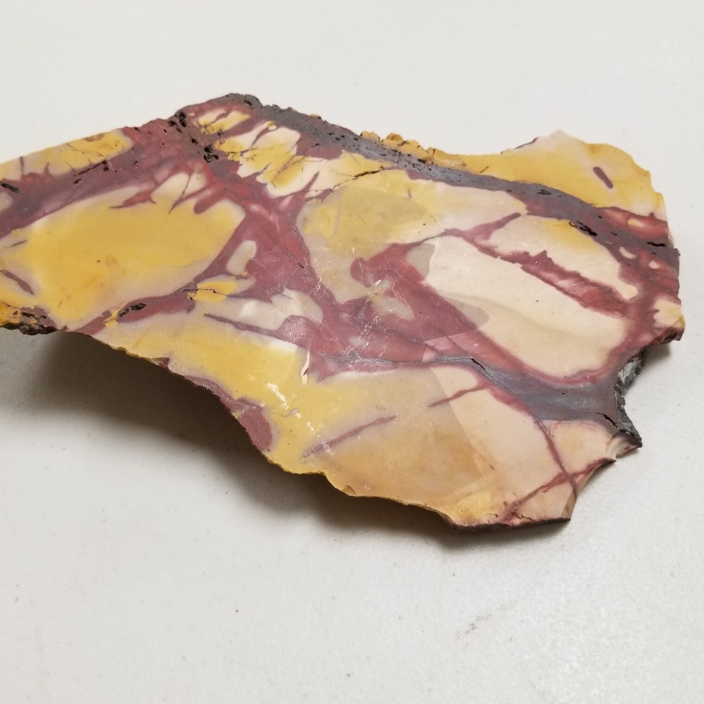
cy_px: 355
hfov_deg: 52.5
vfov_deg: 52.5
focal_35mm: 31
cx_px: 330
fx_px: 713
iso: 125
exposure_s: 1/60
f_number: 1.7
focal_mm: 4.25
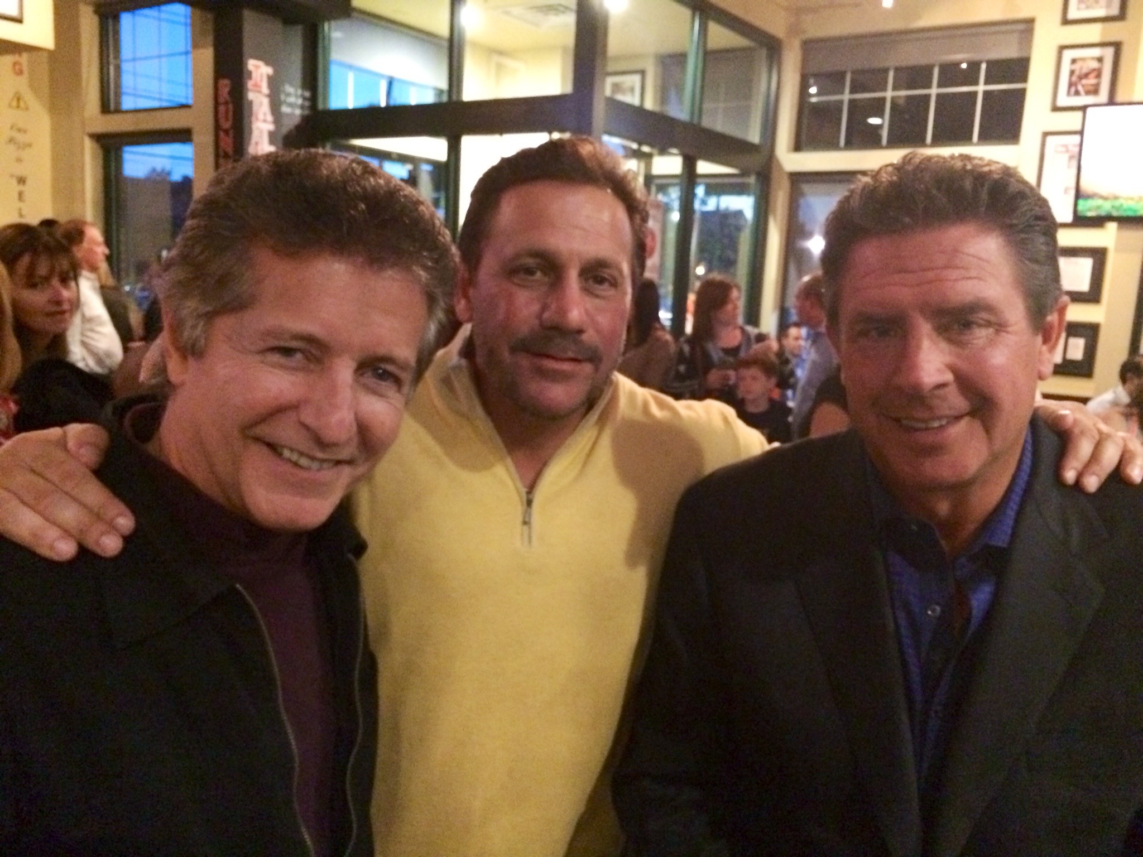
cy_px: 428
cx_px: 572
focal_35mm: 30
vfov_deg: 46.8
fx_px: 991
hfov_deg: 60.0
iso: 1250
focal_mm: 4.12
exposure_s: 1/15
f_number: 2.2
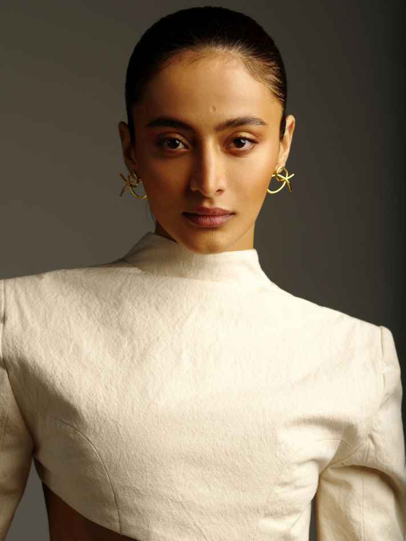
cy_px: 270
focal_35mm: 118
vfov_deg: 16.7
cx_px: 203
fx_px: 1846
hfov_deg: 12.5
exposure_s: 1/125
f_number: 6.7
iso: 200
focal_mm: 150
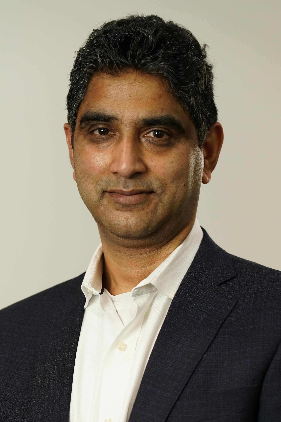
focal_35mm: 135
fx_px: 1580
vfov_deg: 15.2
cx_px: 140
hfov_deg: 10.2
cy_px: 211
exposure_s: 1/200
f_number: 2.8
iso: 1000
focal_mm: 135
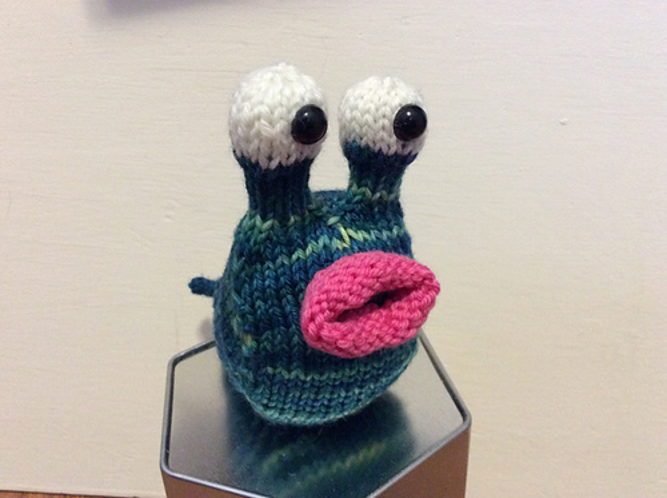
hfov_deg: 56.9
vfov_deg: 44.0
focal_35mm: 32
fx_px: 615
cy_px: 249
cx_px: 334
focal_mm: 3.3
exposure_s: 1/24
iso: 320
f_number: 2.4
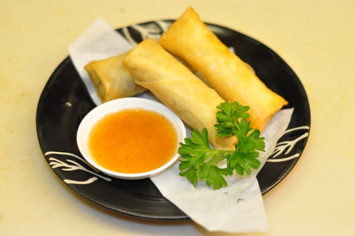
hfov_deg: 27.0
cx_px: 178
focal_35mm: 75
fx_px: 739
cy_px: 118
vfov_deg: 18.1
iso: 800
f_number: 2.8
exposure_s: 1/80
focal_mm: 50
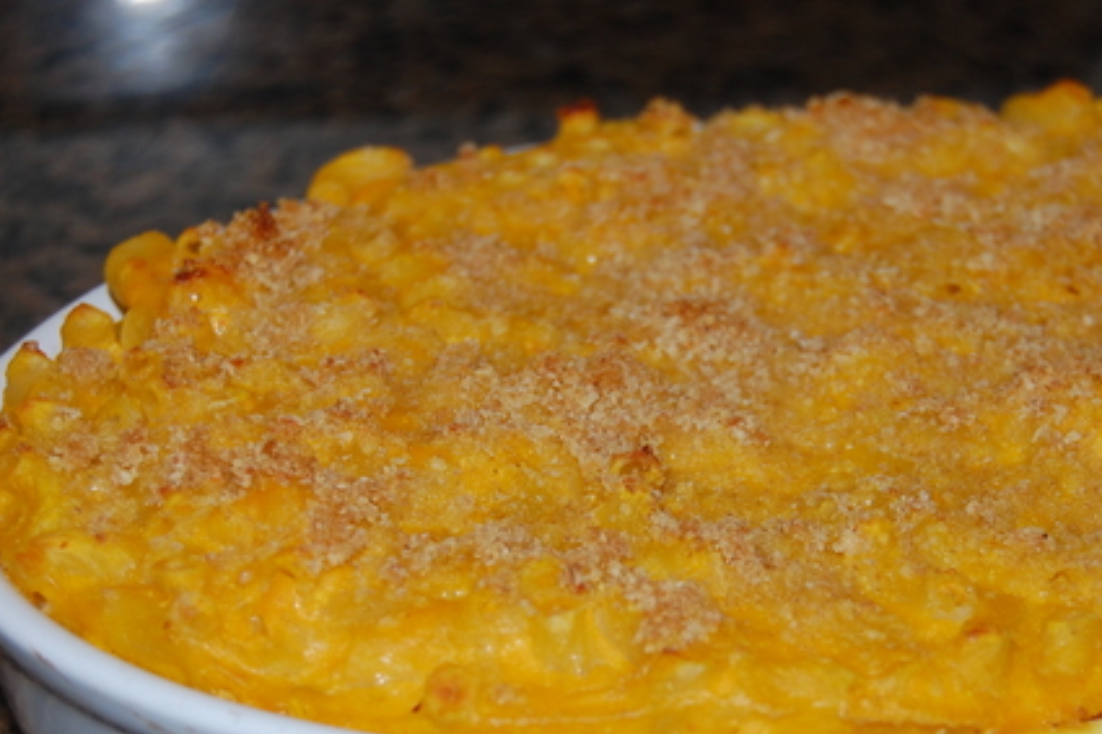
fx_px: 2784
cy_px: 501
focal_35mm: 91
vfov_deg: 15.0
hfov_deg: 22.4
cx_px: 643
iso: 200
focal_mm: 42
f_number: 5.6
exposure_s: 1/125
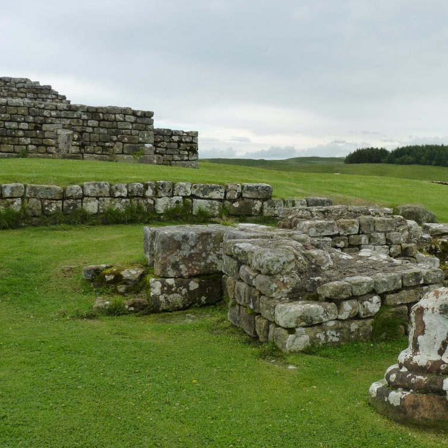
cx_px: 295
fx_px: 732
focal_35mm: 50
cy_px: 224
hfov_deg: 33.8
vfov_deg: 34.0
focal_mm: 7.4
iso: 125
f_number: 4.5
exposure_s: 1/250
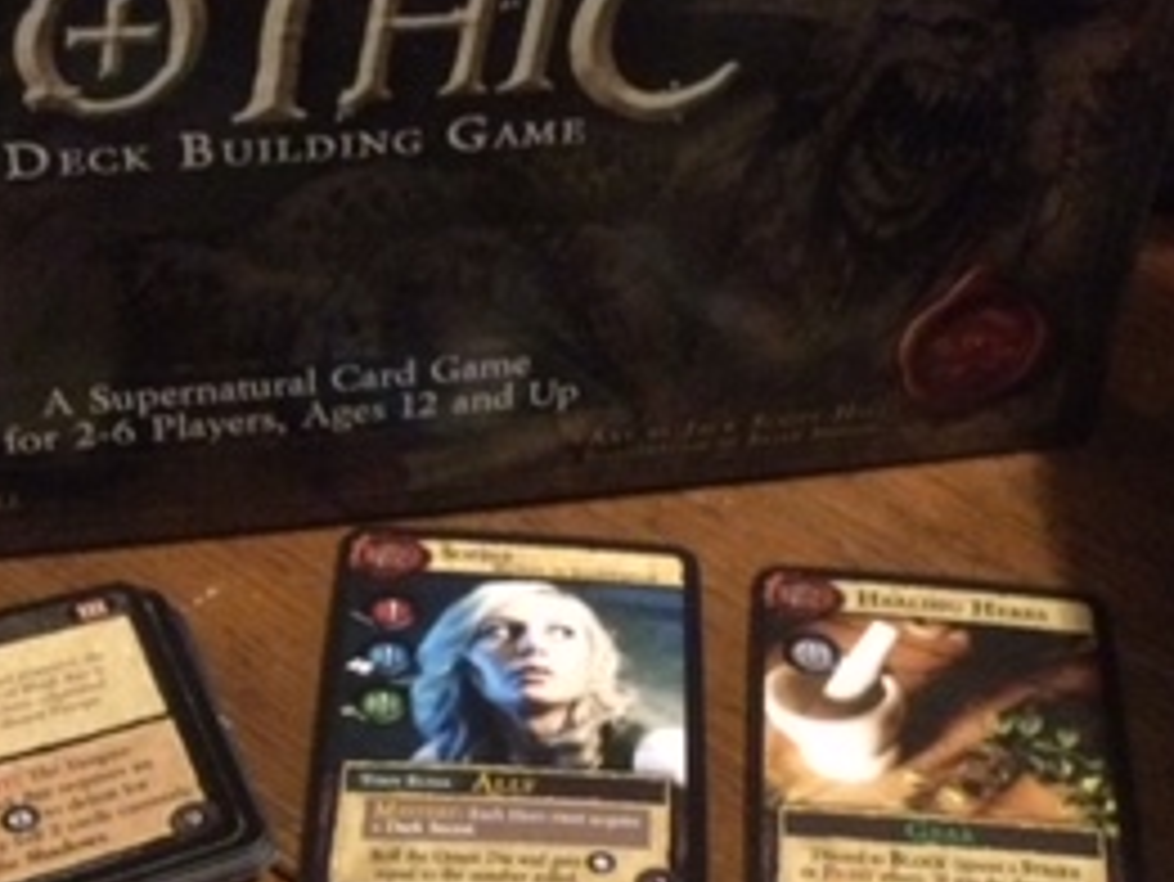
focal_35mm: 76
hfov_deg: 25.6
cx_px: 697
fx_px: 2579
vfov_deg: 19.3
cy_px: 598
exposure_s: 1/15
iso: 400
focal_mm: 3.3
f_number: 2.4
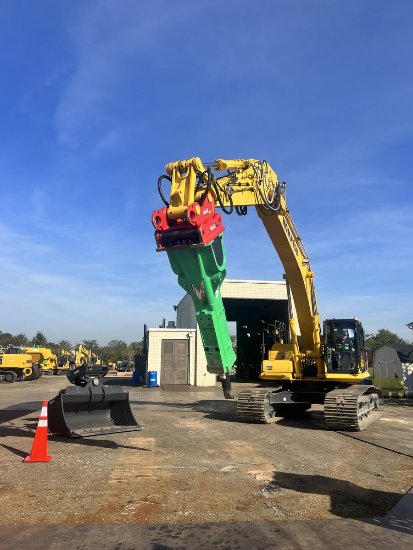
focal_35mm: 26
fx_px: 414
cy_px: 275
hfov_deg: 53.1
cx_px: 206
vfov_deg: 67.3
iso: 50
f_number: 1.5
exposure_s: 1/4831
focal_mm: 5.7
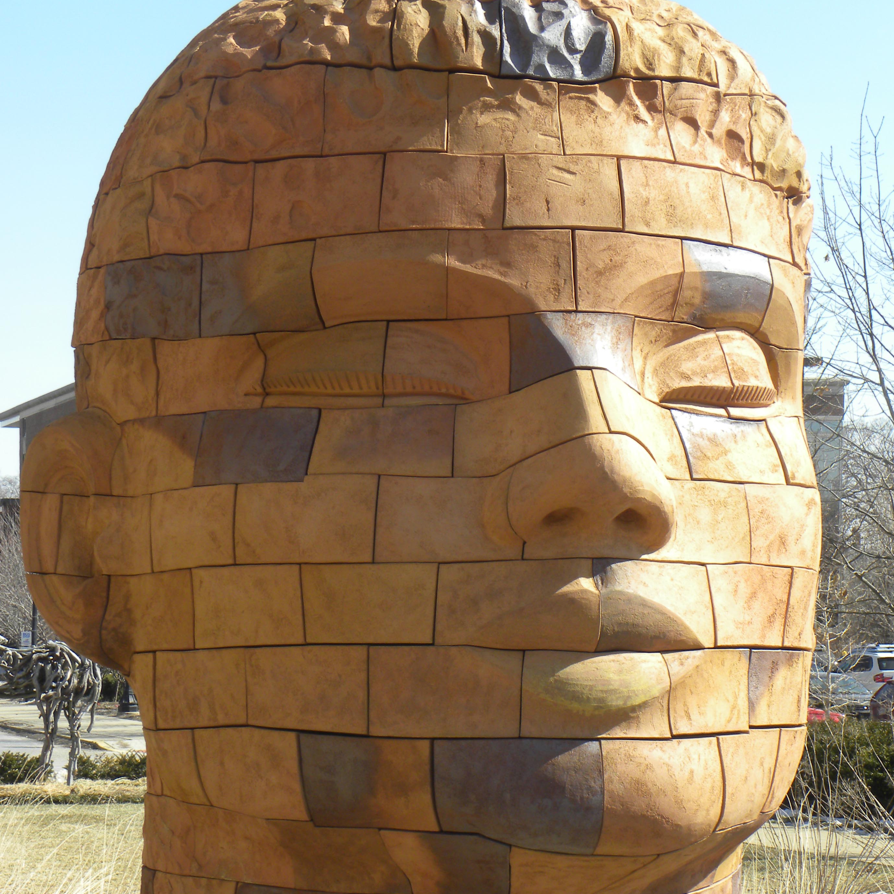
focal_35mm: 109
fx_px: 3185
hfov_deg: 16.0
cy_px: 575
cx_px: 460
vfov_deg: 16.0
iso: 64
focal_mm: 15.1
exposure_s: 1/126
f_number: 7.1
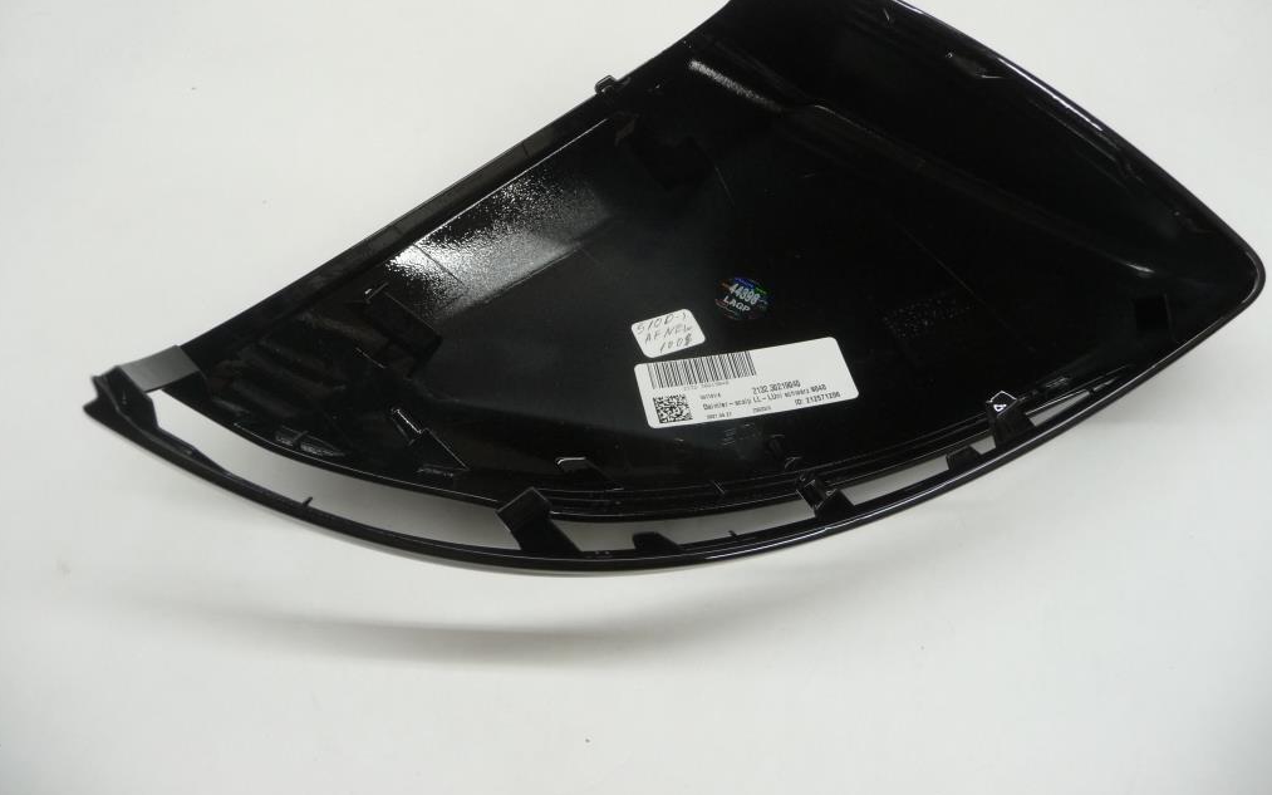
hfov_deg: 62.9
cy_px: 319
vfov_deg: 41.6
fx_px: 1040
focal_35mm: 30
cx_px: 634
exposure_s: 1/30
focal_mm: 4.7
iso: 200
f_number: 3.3
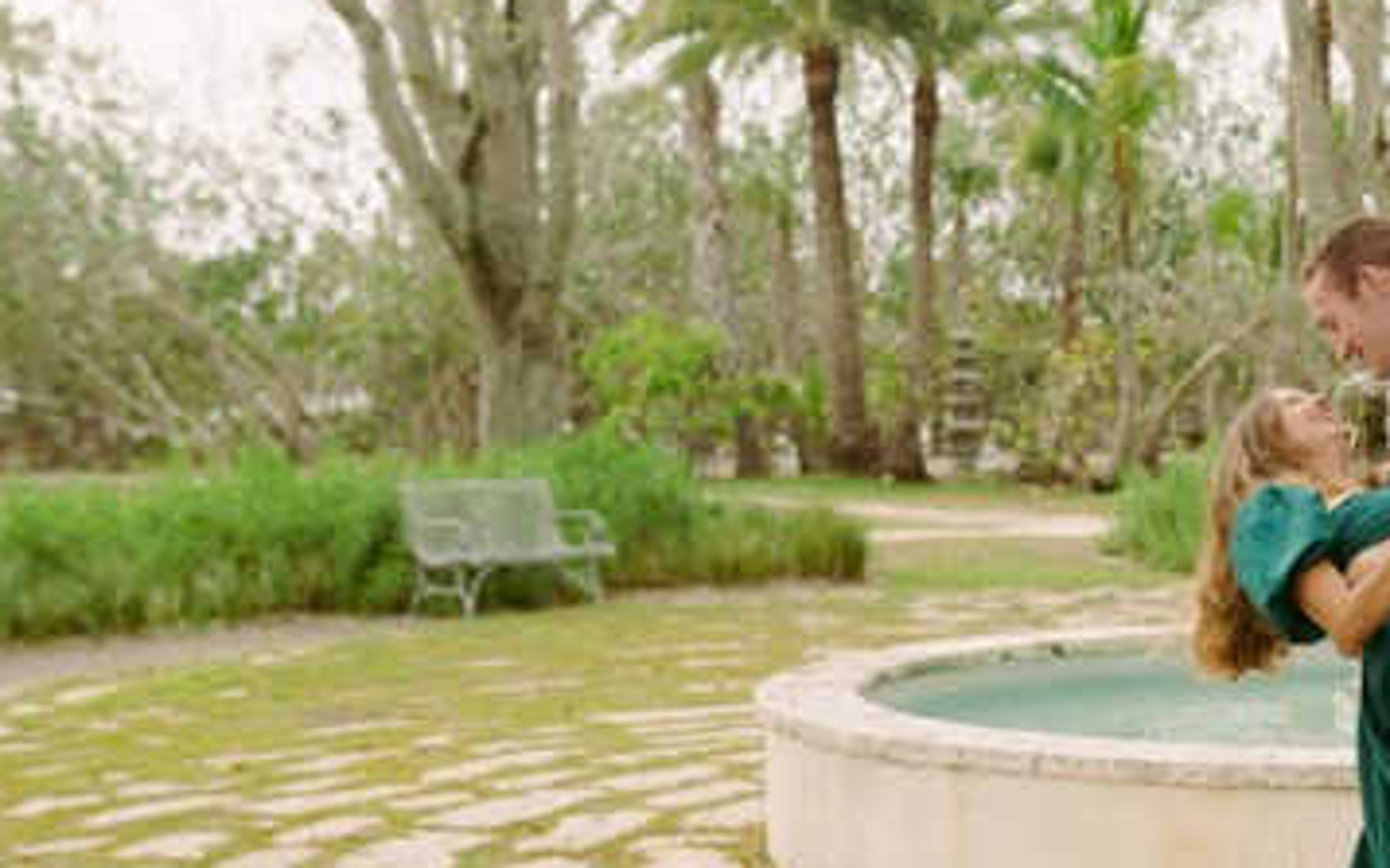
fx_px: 2727
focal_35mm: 72
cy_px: 479
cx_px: 1394
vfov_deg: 18.1
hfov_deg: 27.0
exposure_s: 1/500
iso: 100
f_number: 2.5
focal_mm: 35
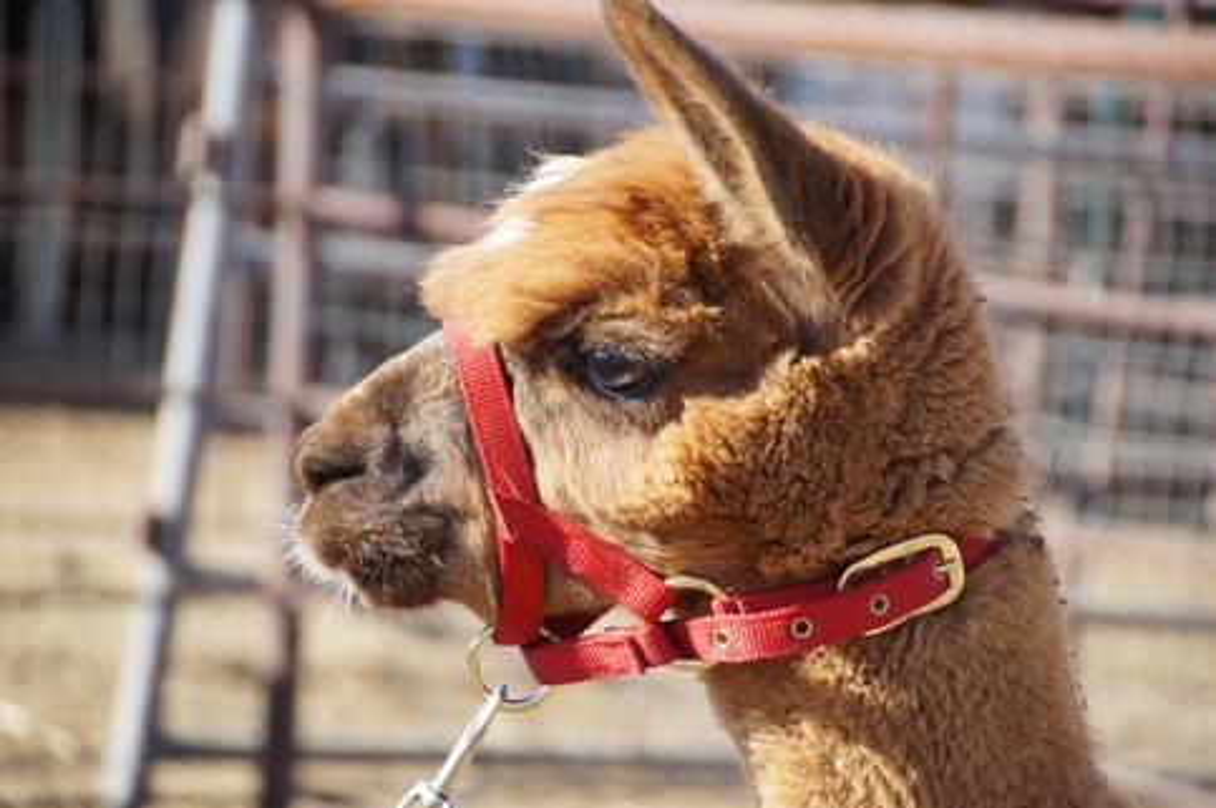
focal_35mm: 225
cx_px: 608
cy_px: 404
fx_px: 7592
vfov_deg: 6.1
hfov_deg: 9.2
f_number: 6.3
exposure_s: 1/250
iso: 200
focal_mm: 150
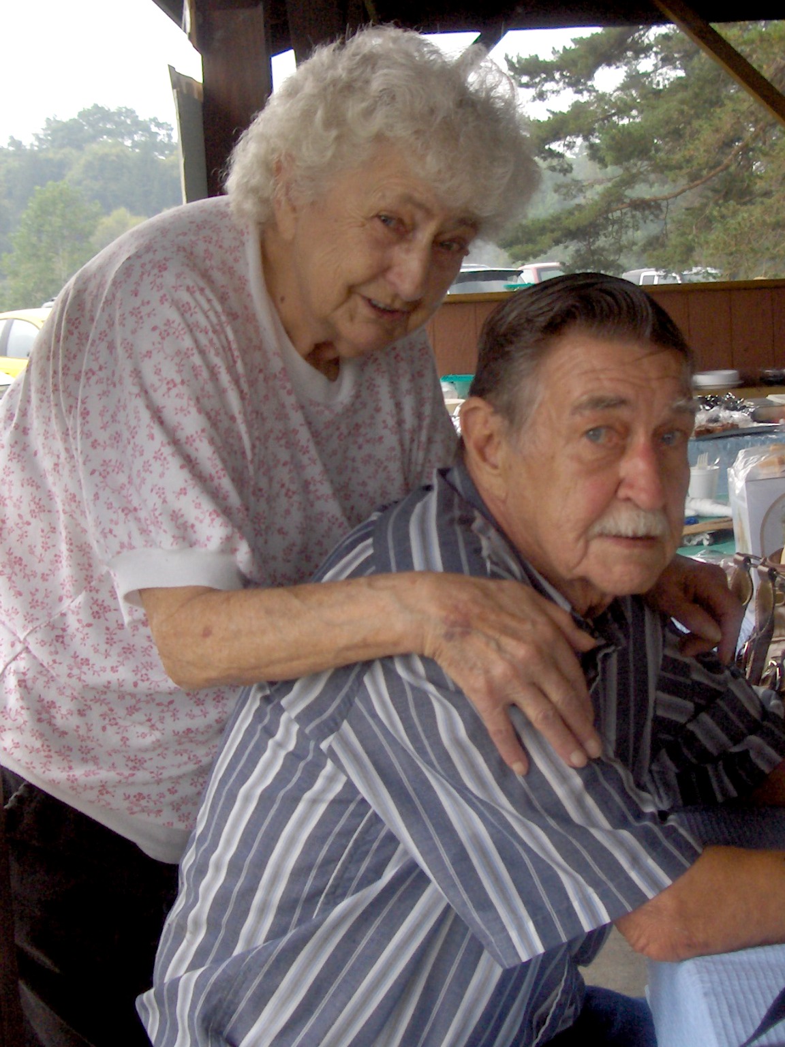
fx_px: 1330
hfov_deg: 32.9
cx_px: 392
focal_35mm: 44
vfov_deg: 42.9
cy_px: 524
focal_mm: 7.4
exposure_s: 1/124
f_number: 2.9
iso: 142
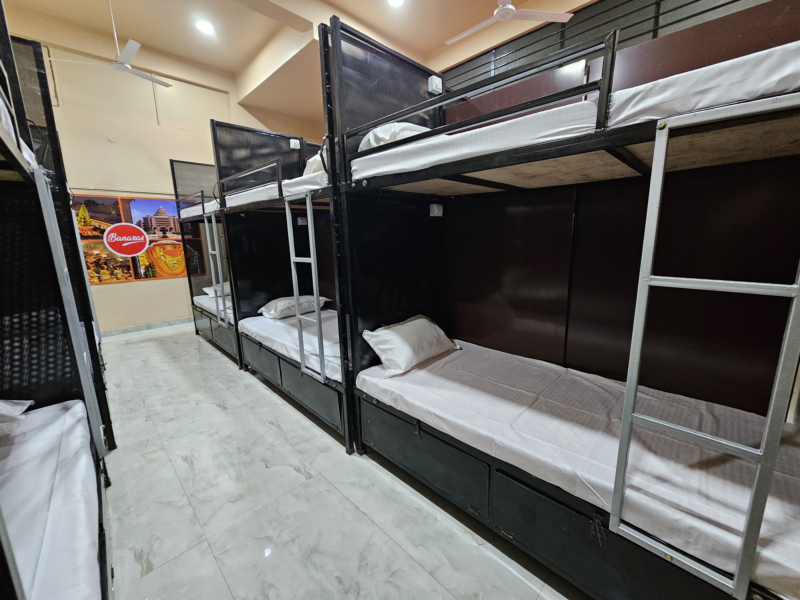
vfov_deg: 89.9
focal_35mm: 13
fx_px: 300
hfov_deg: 106.2
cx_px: 400
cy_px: 300
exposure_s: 1/25
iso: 800
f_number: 2.2
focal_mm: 2.2
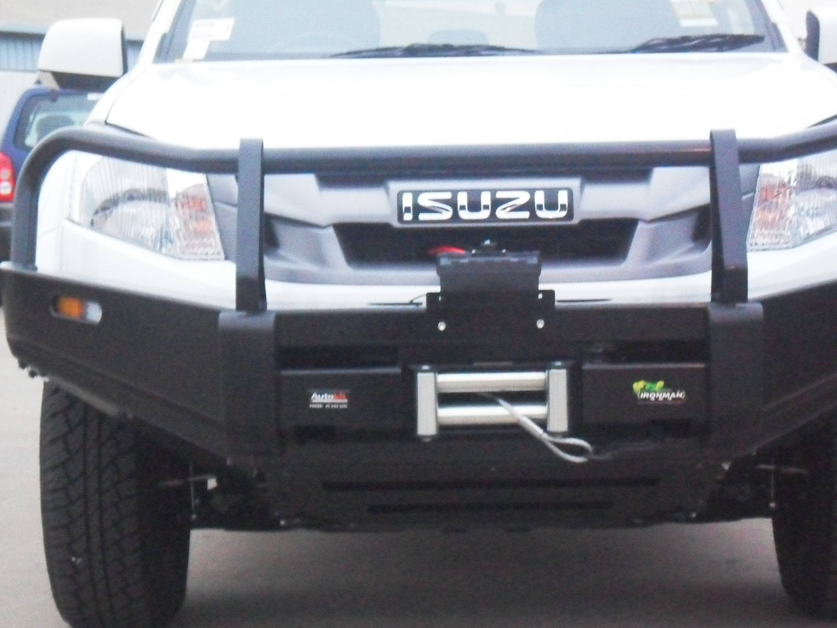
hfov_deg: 21.5
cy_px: 384
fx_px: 2200
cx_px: 464
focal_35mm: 91
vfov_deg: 16.2
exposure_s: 1/30
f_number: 3.9
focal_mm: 13.2
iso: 800
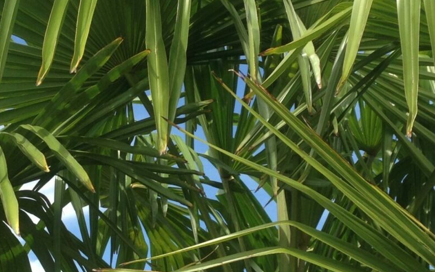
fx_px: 1079
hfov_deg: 22.8
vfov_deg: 14.4
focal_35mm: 91
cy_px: 156
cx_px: 180
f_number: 2.4
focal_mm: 4.12
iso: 50
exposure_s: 1/786
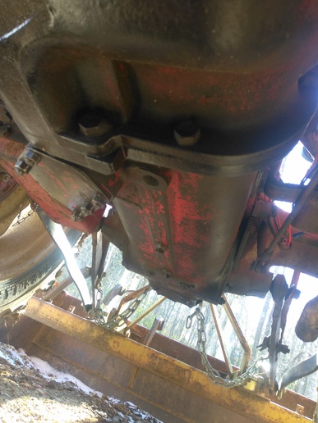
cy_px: 212
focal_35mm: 20
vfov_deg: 81.7
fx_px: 245
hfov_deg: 66.0
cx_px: 159
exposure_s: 1/30
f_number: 2.2
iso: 106
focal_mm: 3.46
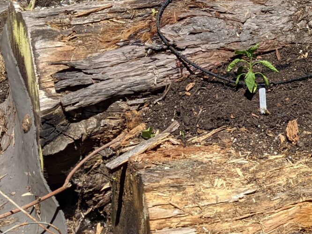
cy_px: -11
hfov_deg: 21.8
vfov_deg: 17.3
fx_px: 748
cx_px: 375
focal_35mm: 83
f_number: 1.73
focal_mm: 4.38
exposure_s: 1/3356
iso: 58
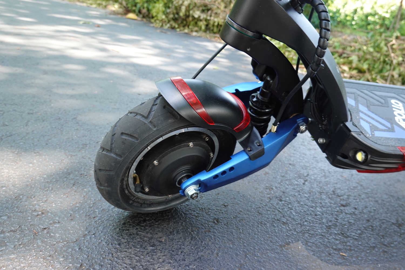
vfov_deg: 43.6
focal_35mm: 30
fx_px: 337
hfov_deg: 61.9
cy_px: 135
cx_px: 202
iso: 100
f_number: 3.2
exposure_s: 1/40
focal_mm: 11.29
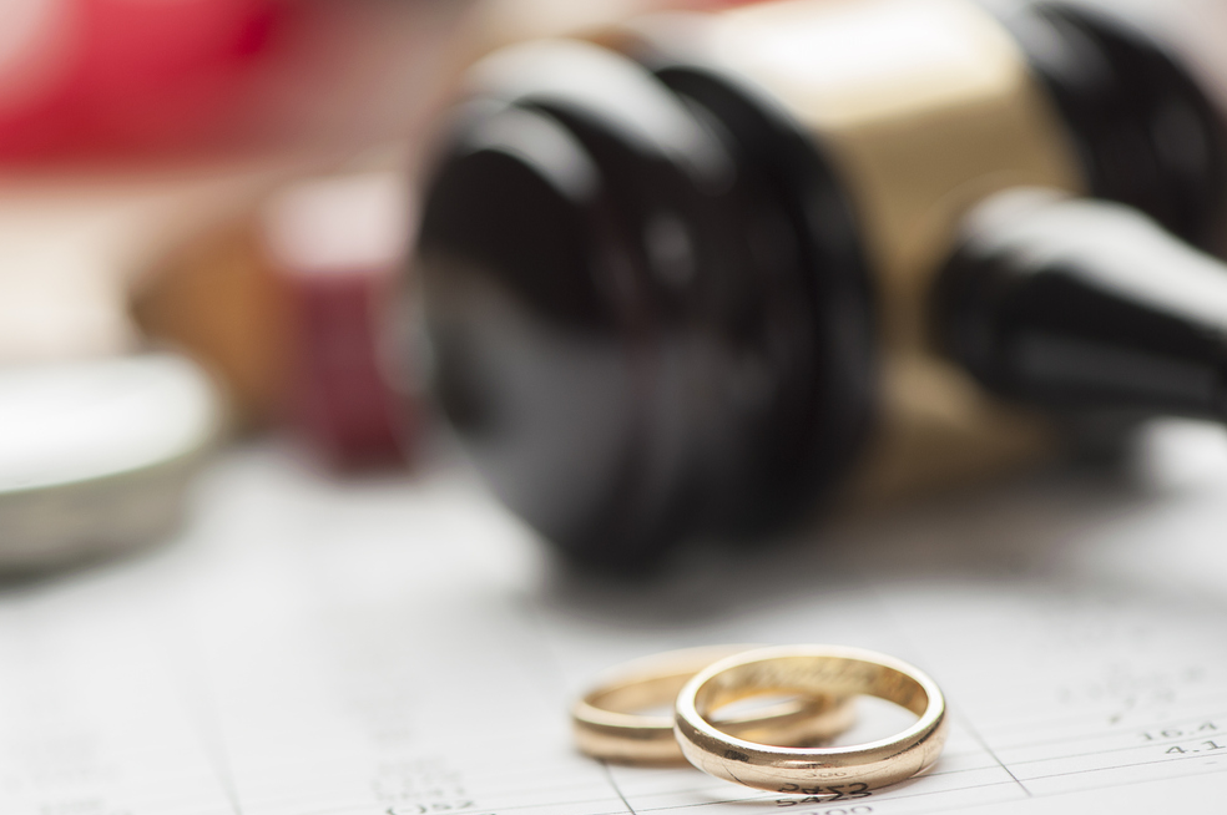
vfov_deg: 10.2
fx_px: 4563
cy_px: 442
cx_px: 508
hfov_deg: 15.3
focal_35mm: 134
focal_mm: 105
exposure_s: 1/125
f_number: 5
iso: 200
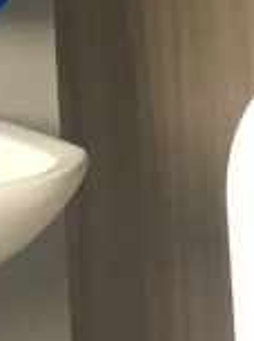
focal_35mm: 228
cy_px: -198
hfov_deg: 6.3
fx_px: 2240
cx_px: 492
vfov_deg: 8.5
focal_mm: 4.15
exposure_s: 1/33
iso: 80
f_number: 2.2
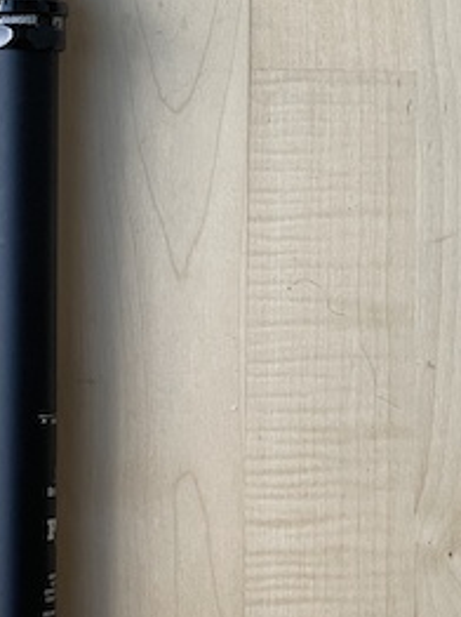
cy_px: 106
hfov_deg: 9.3
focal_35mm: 159
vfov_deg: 12.4
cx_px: 0
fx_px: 2828
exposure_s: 1/60
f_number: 2
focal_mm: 6
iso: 100
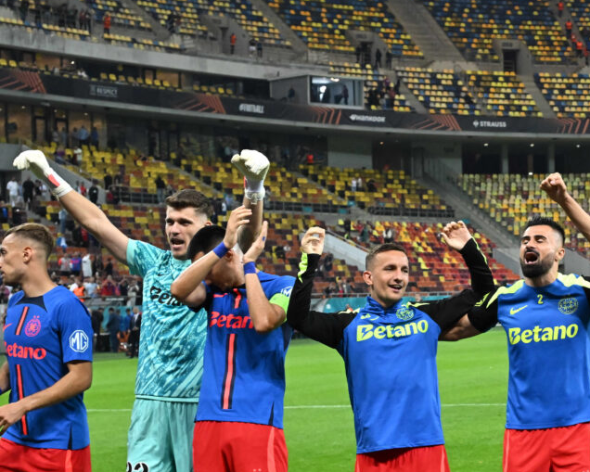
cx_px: 642
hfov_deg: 19.7
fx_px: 1624
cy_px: 285
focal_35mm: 93
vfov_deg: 16.5
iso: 4000
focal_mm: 45
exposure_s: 1/640
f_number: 5.6
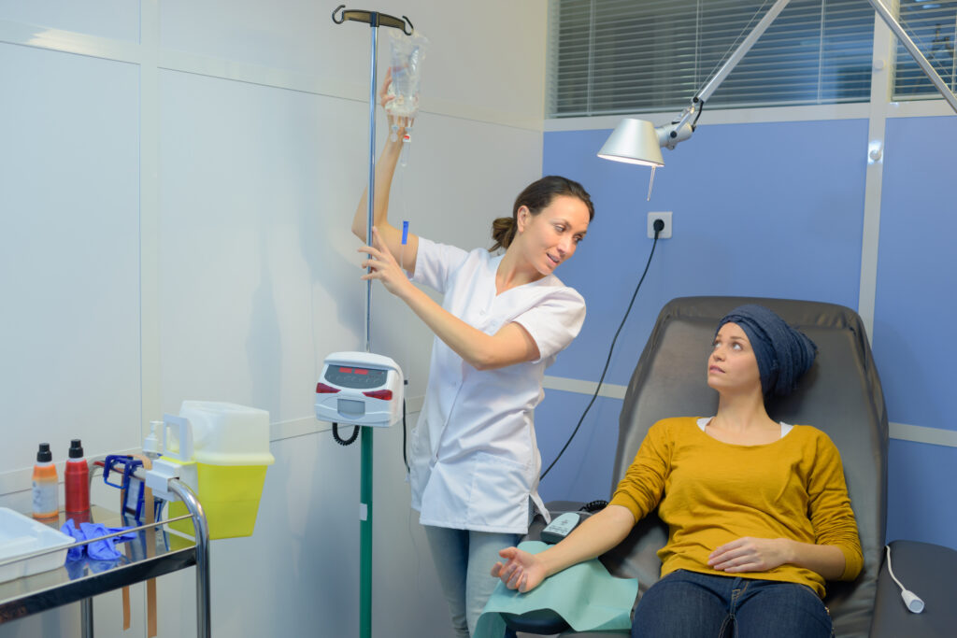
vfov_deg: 37.9
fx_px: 930
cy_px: 319
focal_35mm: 35
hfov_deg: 54.4
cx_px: 478
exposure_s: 1/60
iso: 320
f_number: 3.5
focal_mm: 35
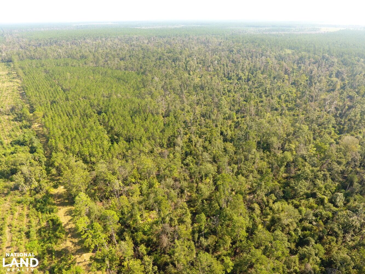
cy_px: 137
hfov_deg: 81.7
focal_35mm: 20
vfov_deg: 66.0
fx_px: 211
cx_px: 182
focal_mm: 3.61
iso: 100
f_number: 2.8
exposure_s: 1/179
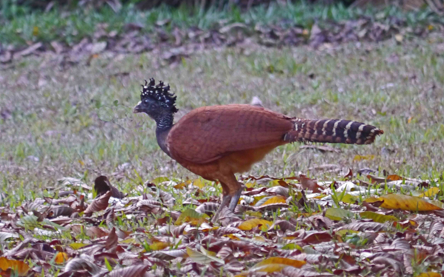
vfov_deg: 3.1
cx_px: 222
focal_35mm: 425
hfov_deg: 4.9
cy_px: 139
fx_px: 5142
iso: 800
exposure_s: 1/10
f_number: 5.6
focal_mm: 200
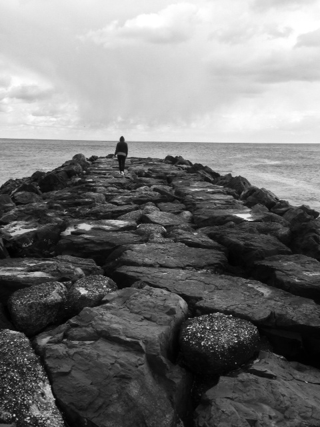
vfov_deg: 55.4
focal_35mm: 33
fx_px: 407
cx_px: 160
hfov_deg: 42.9
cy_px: 214
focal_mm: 4.12
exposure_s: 1/653
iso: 50
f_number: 2.4
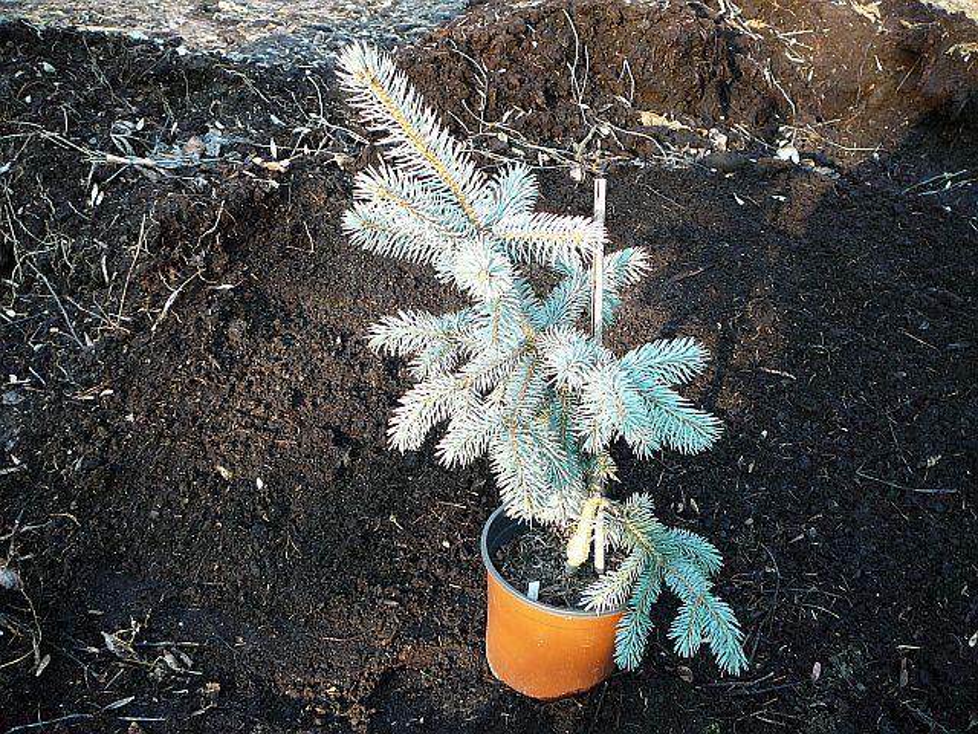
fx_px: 989
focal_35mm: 35
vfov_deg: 40.7
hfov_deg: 52.6
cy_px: 367
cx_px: 489
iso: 80
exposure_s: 1/50
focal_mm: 5.2
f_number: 2.8
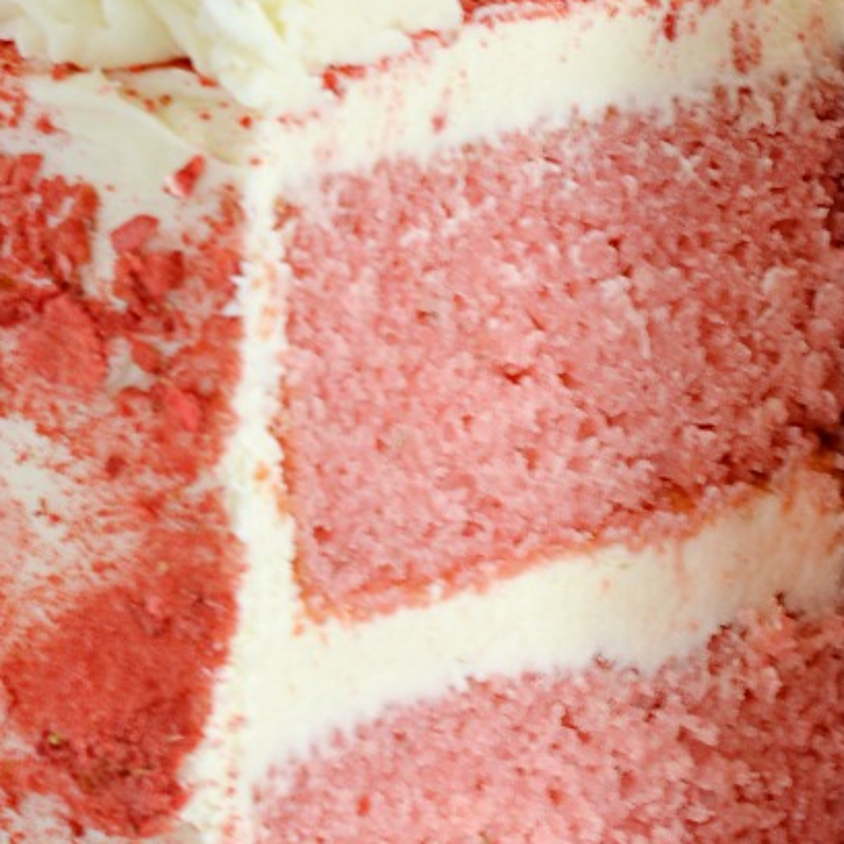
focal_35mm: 187
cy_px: 340
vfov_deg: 9.4
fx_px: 5158
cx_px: 685
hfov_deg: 9.3
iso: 100
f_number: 10
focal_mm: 50
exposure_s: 1/3
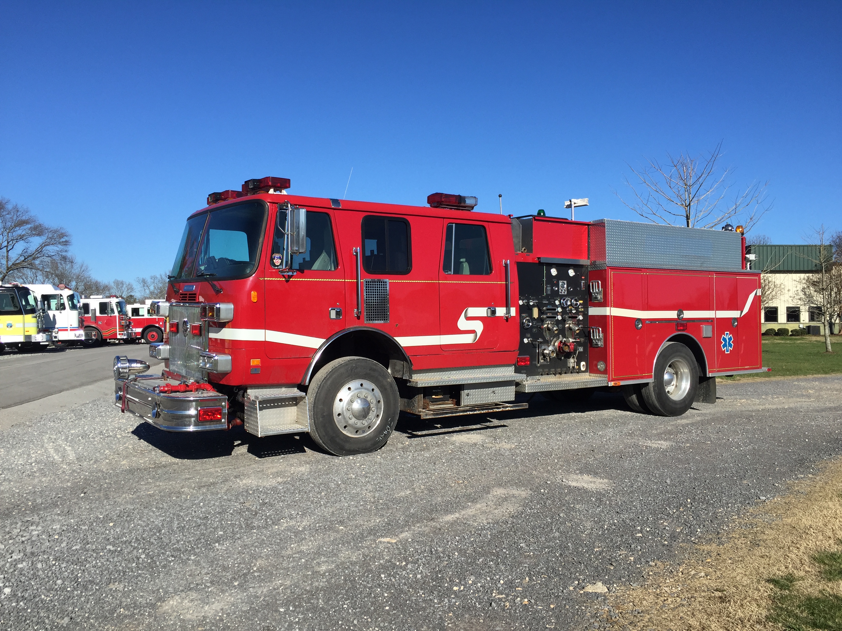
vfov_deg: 48.2
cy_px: 316
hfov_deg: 61.7
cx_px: 421
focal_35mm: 29
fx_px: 705
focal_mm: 4.15
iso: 32
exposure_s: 1/1980
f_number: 2.2
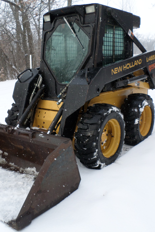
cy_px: 117
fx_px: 226
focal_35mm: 35
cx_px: 60
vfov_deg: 54.4
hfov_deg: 37.7
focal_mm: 4.5
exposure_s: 1/750
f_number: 2.5
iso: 80
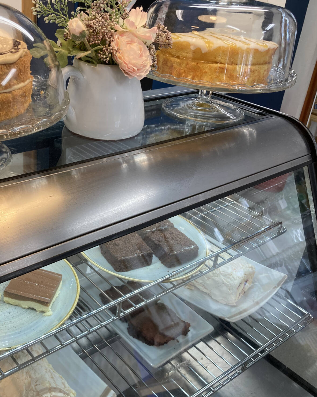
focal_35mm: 37
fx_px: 434
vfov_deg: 49.1
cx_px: 97
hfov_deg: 39.5
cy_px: 199
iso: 50
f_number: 1.8
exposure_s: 1/50
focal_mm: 3.99
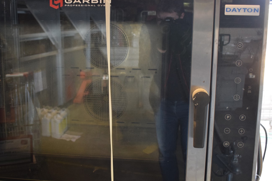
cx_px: 110
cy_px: 93
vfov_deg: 28.9
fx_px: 352
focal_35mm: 47
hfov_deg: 42.0
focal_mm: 25
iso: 1600
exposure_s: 1/40
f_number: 4
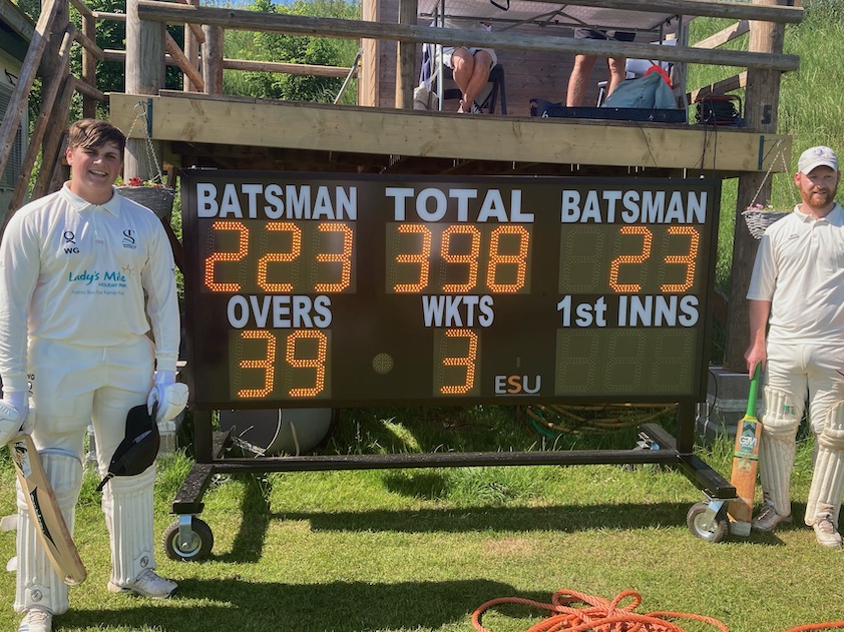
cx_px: 449
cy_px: 320
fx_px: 804
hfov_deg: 55.3
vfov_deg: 42.9
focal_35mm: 33
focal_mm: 3.99
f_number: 1.8
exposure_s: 1/857
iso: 20
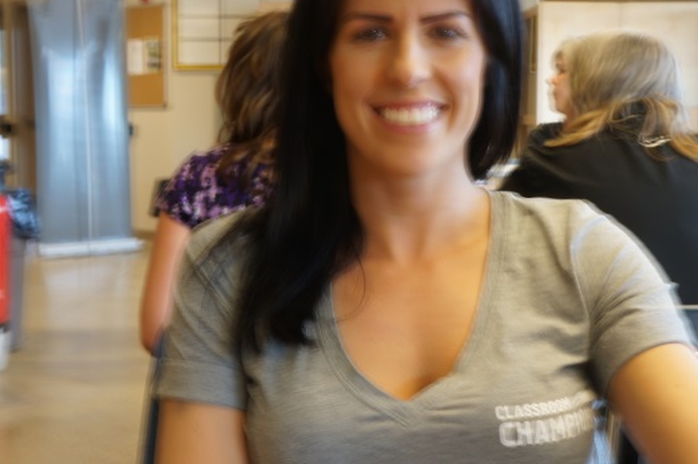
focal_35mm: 60
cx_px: 398
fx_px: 1157
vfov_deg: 22.7
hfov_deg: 33.5
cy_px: 199
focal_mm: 27
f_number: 9
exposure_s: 1/1.25
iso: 100
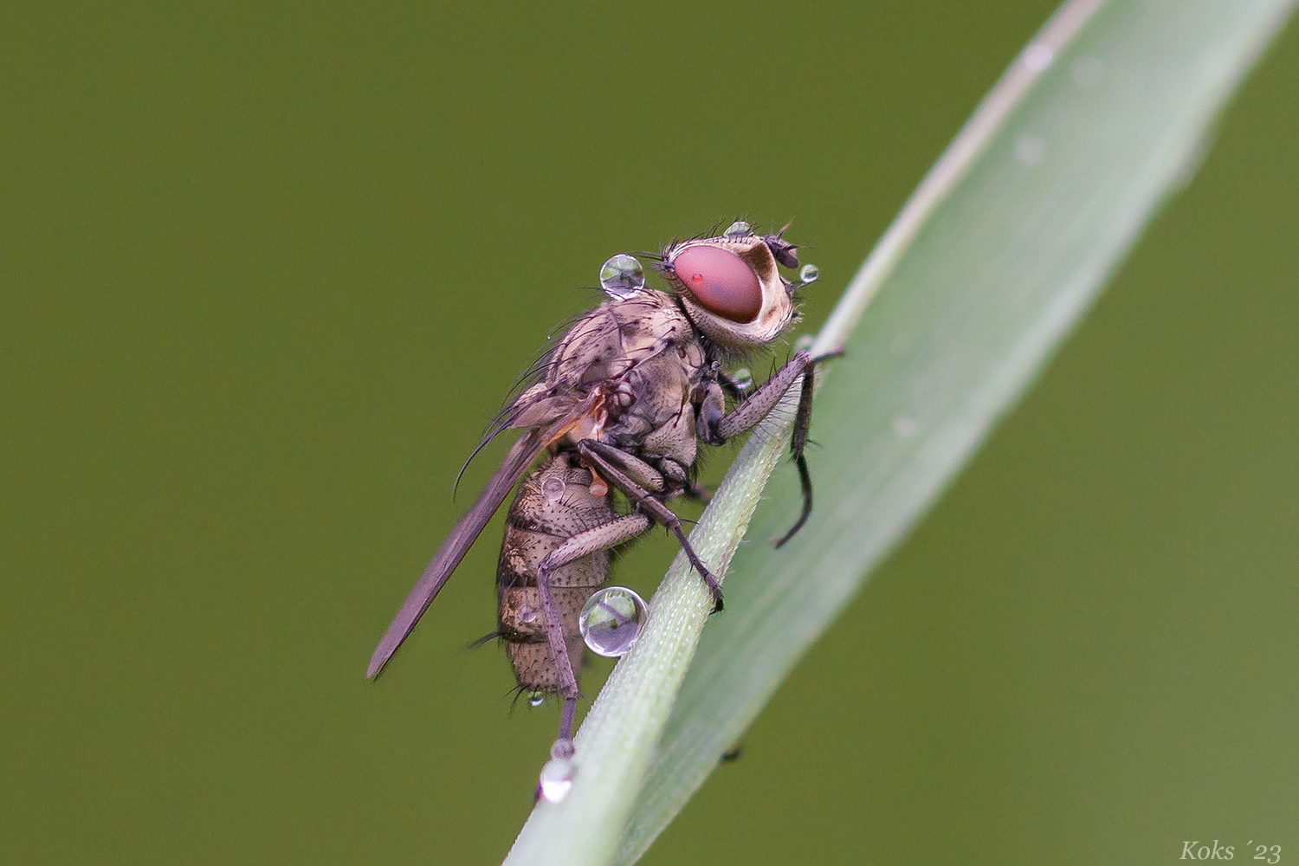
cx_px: 650
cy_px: 433
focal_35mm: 200
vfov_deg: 6.9
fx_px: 7216
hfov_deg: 10.3
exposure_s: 1/100
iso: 1250
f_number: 5.6
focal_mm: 200
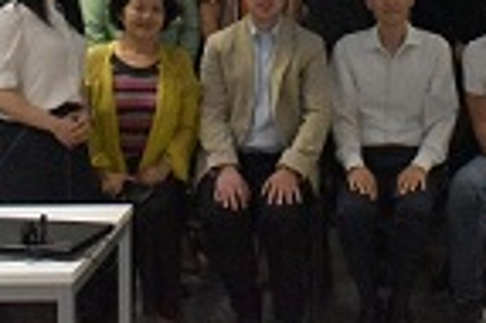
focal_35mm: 75
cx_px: 393
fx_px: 1011
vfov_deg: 17.2
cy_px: -83
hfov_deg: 26.5
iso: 12800
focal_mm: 18
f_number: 8
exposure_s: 1/500
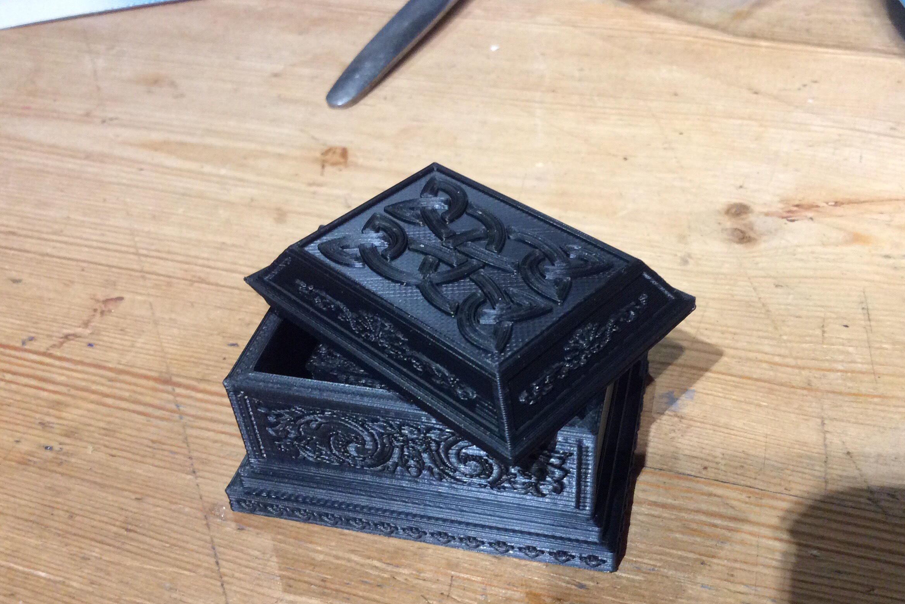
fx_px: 930
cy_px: 364
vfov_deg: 35.8
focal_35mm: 37
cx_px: 491
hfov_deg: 51.8
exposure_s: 1/25
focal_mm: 3.3
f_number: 2.4
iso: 160
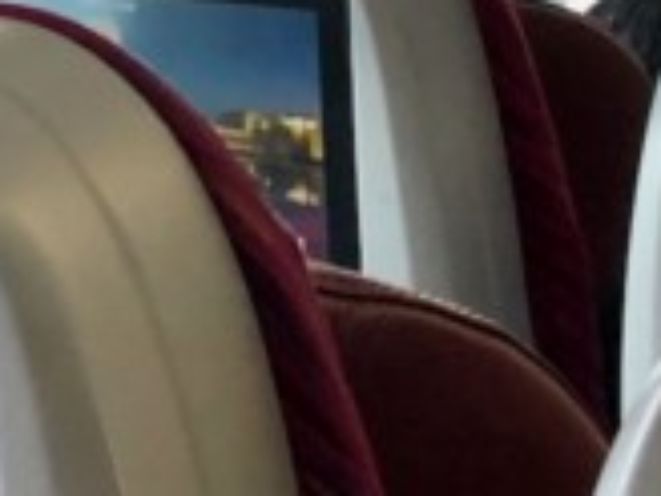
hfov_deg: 10.1
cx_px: -806
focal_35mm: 175
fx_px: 3342
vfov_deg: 8.5
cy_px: 173
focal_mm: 4
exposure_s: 1/17
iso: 40
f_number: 1.8
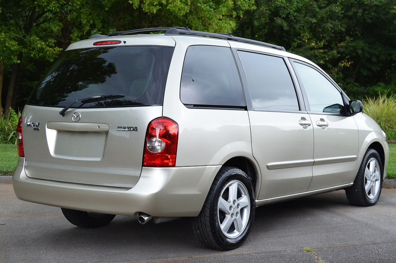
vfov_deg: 26.4
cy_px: 132
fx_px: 560
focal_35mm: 51
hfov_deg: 39.0
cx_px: 198
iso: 500
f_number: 5
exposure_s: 1/60
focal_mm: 34
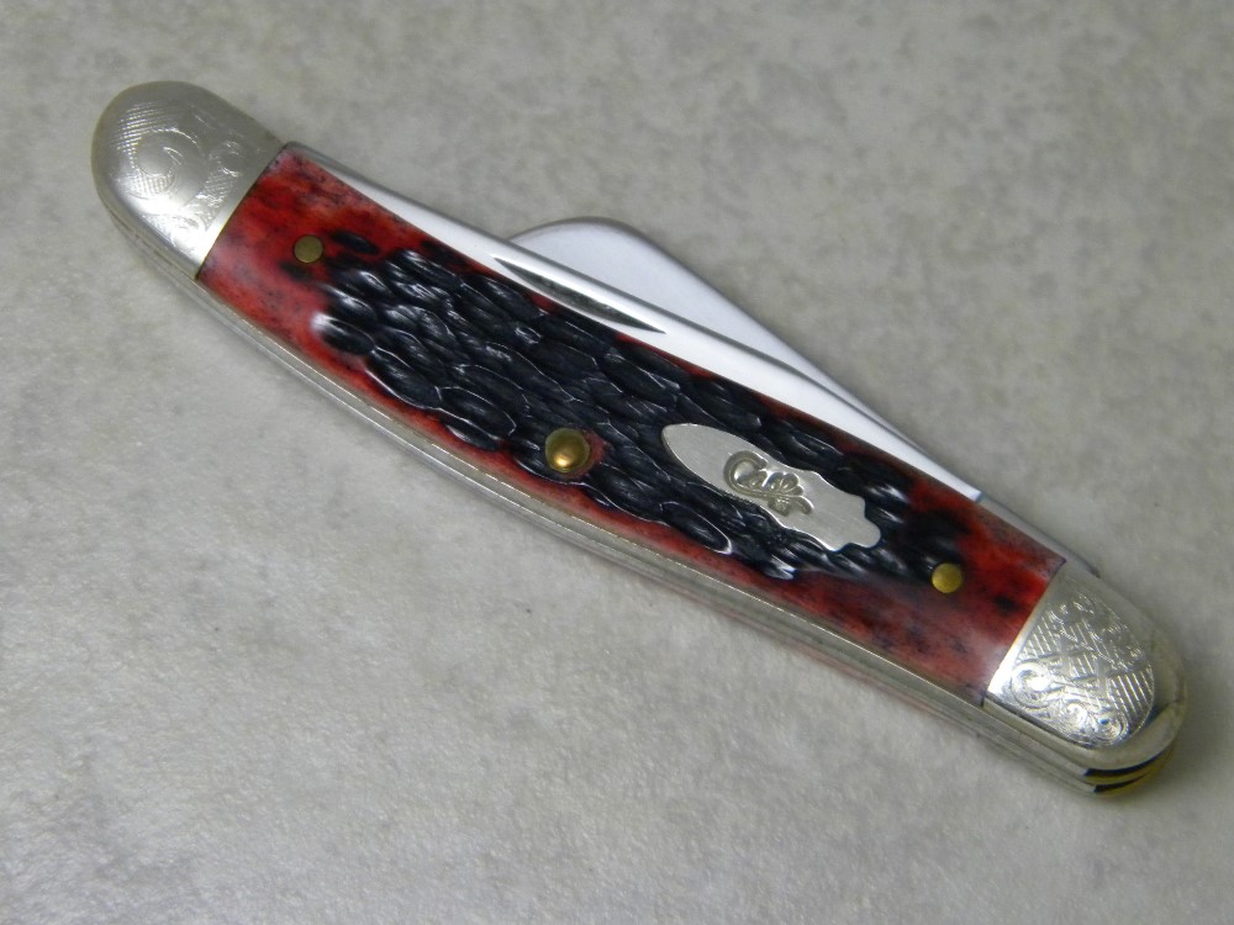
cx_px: 617
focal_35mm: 105
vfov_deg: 14.1
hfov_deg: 18.7
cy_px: 462
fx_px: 3743
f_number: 4.7
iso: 400
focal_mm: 19
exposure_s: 1/32.6
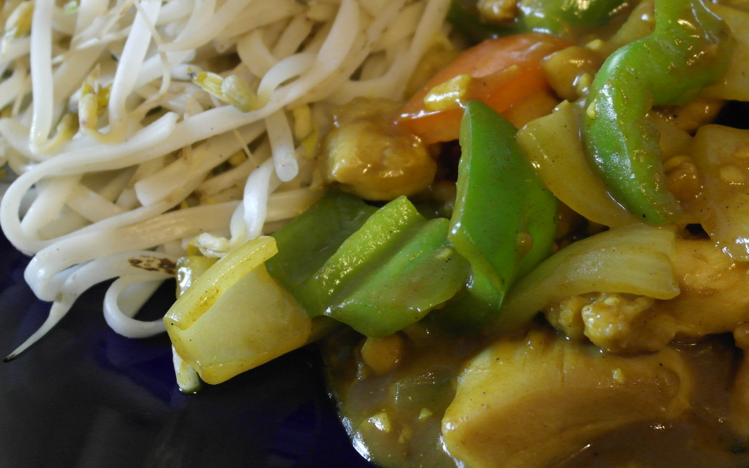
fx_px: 1612
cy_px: 53
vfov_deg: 16.3
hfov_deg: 26.1
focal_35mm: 79
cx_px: 474
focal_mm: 28
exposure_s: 1/25
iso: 1600
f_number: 4
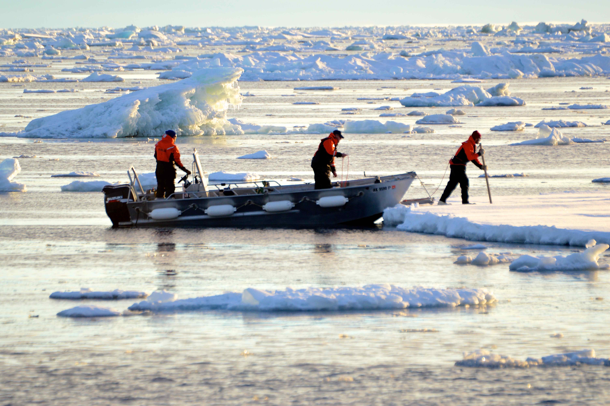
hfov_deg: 4.6
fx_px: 7618
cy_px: 203
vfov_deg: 3.0
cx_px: 305
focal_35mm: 450
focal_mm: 300
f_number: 5.6
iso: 400
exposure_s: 1/500
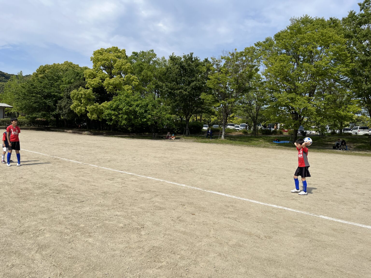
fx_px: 279
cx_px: 186
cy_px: 139
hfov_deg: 67.3
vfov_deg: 53.1
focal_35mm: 26
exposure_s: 1/5319
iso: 50
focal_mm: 5.1
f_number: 1.6
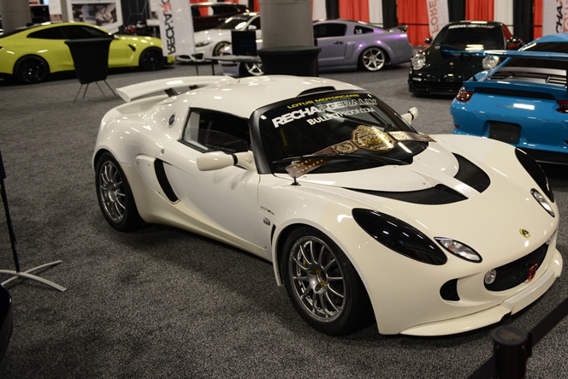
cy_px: 115
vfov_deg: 35.5
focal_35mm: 37
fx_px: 584
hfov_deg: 49.5
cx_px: 435
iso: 1250
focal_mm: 24
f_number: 2.8
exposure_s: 1/400
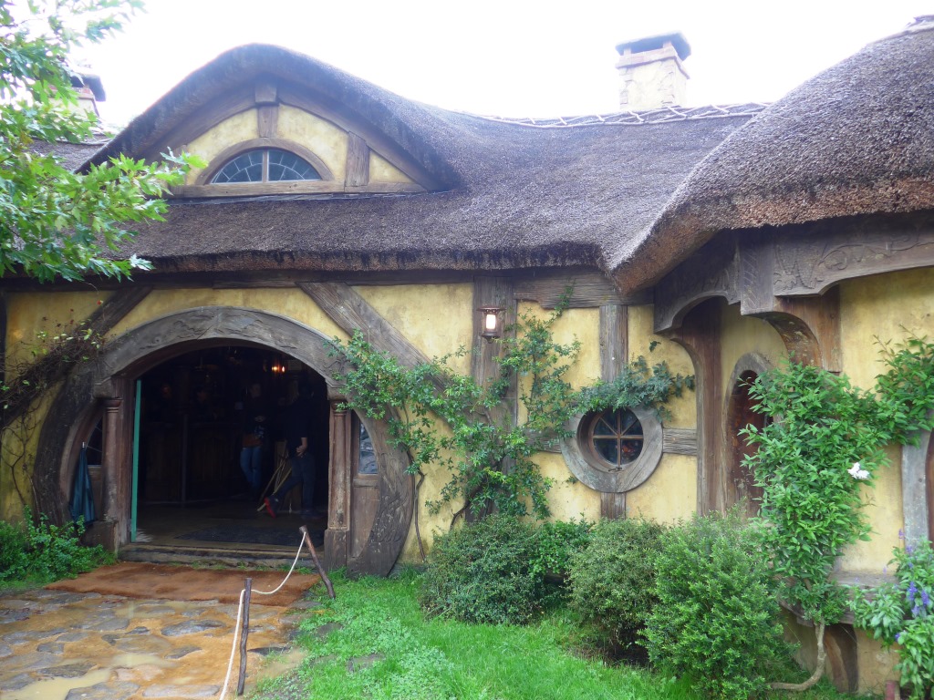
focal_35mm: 29
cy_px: 350
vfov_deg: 48.2
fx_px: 782
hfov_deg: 61.7
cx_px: 467
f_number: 2
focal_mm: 6
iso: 80
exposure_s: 1/80
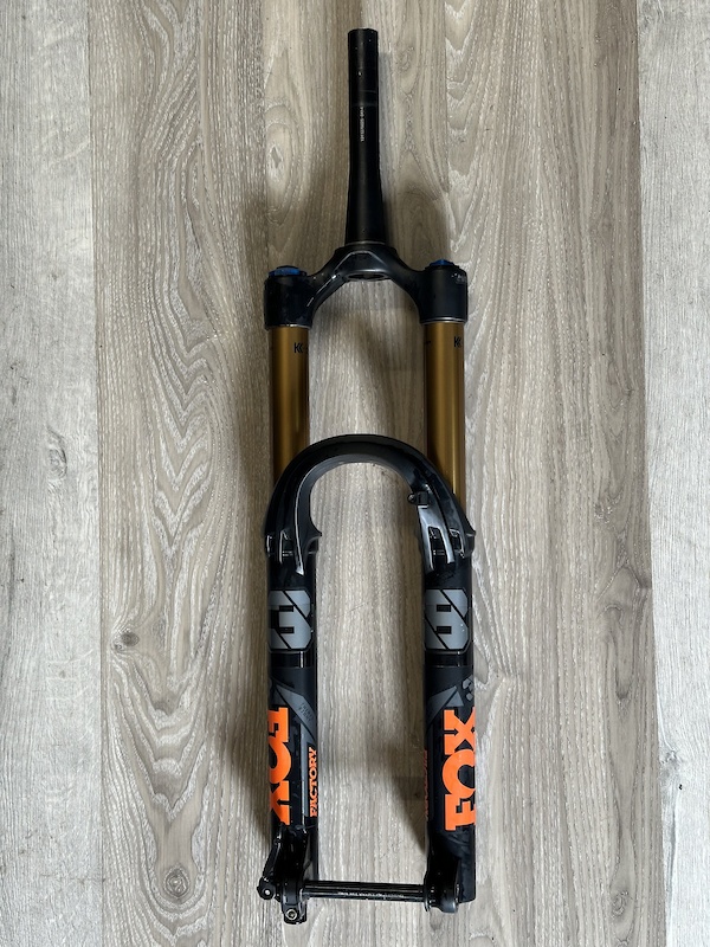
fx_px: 1313
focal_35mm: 48
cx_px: 355
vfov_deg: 39.7
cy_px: 474
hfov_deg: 30.3
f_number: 1.78
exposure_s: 1/50
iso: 80
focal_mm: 6.86
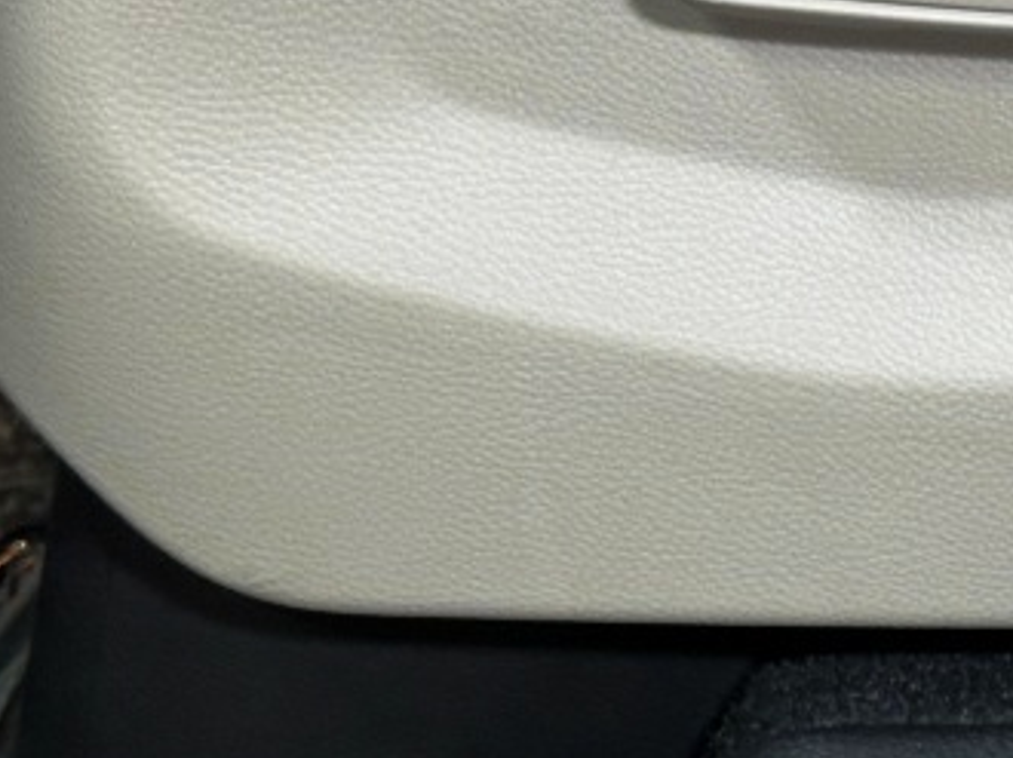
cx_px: 1409
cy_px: 175
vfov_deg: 9.9
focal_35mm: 149
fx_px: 4357
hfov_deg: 12.7
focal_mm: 6.86
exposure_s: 1/40
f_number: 1.78
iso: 160
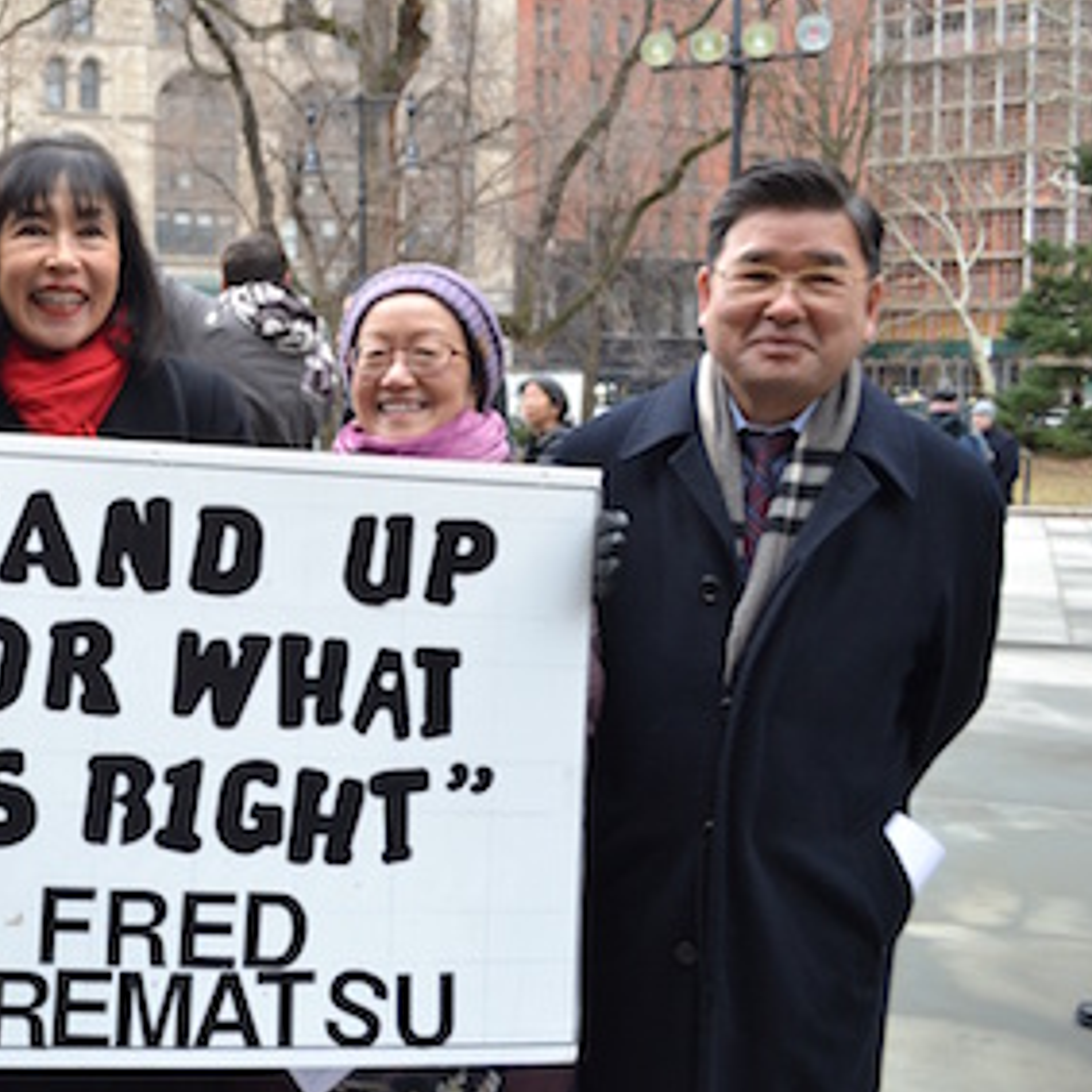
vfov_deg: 37.5
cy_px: 507
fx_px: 1606
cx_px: 150
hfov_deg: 35.7
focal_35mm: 45
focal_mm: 20
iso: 320
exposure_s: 1/125
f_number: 5.6
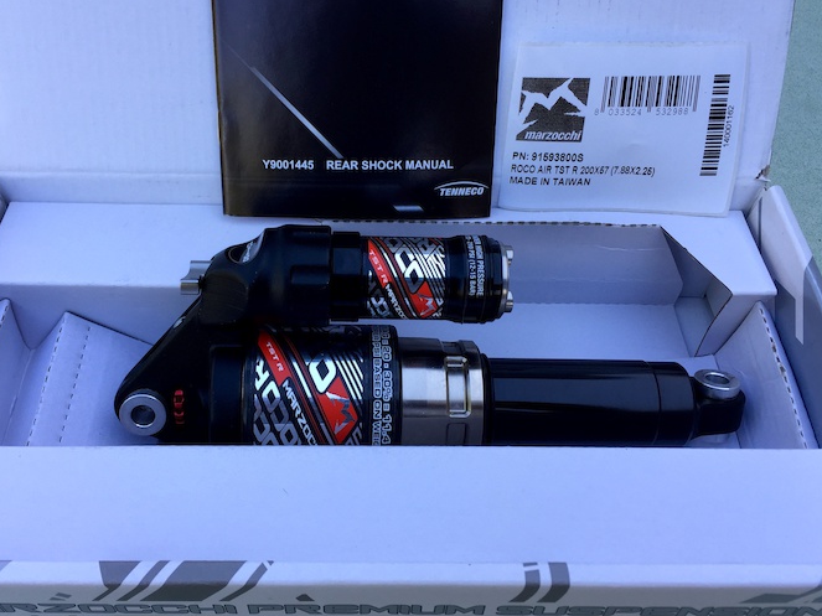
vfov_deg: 40.7
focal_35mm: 35
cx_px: 367
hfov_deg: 52.5
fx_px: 831
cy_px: 285
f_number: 2.2
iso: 32
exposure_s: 1/120
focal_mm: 4.15
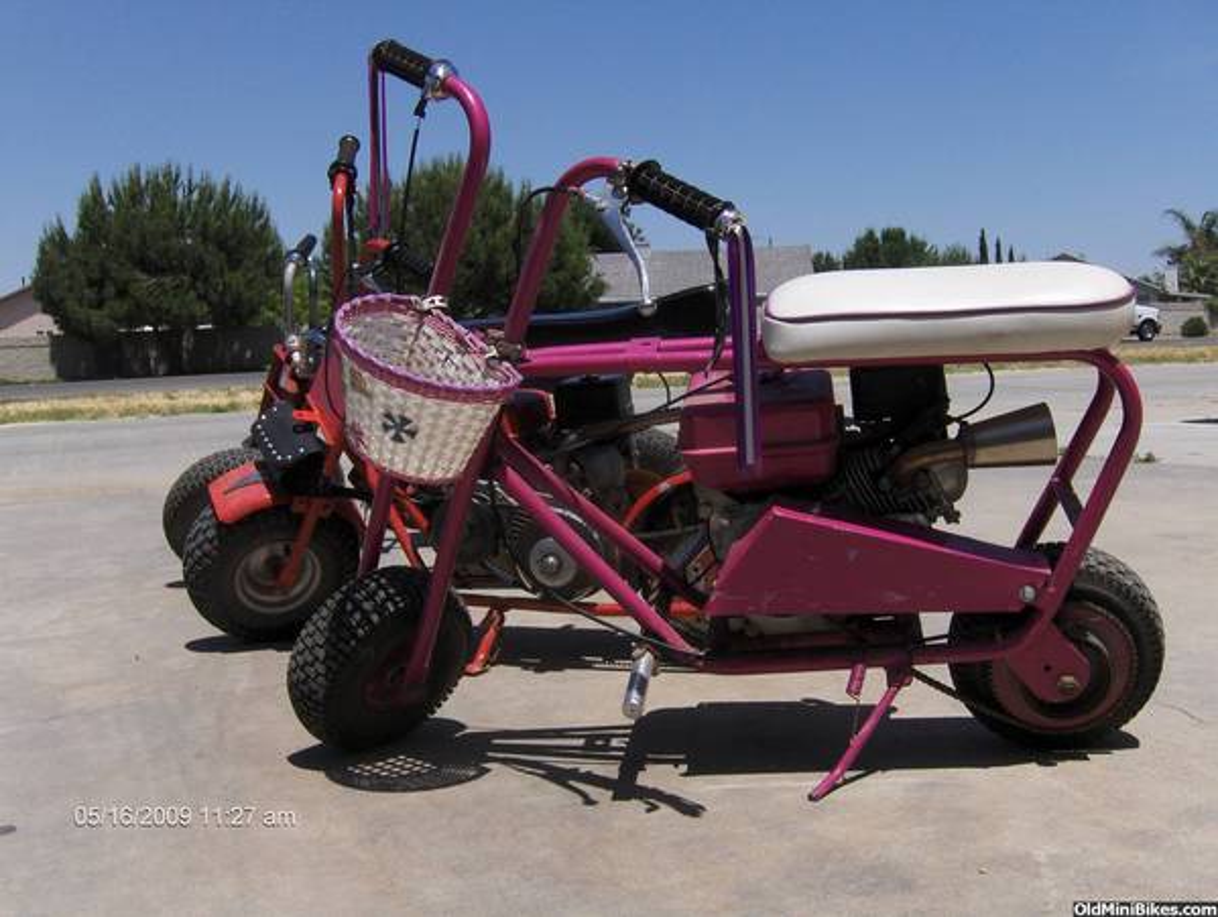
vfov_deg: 40.8
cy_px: 458
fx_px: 1233
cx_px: 609
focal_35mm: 35
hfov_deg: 52.6
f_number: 5.5
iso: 100
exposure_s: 1/1163
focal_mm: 7.5
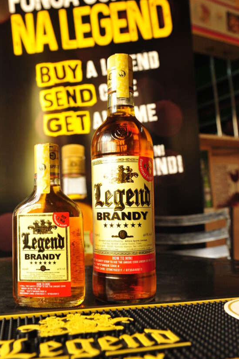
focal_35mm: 35
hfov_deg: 37.6
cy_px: 179
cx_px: 92
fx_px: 349
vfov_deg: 54.5
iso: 1000
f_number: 2.8
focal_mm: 28
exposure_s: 1/30
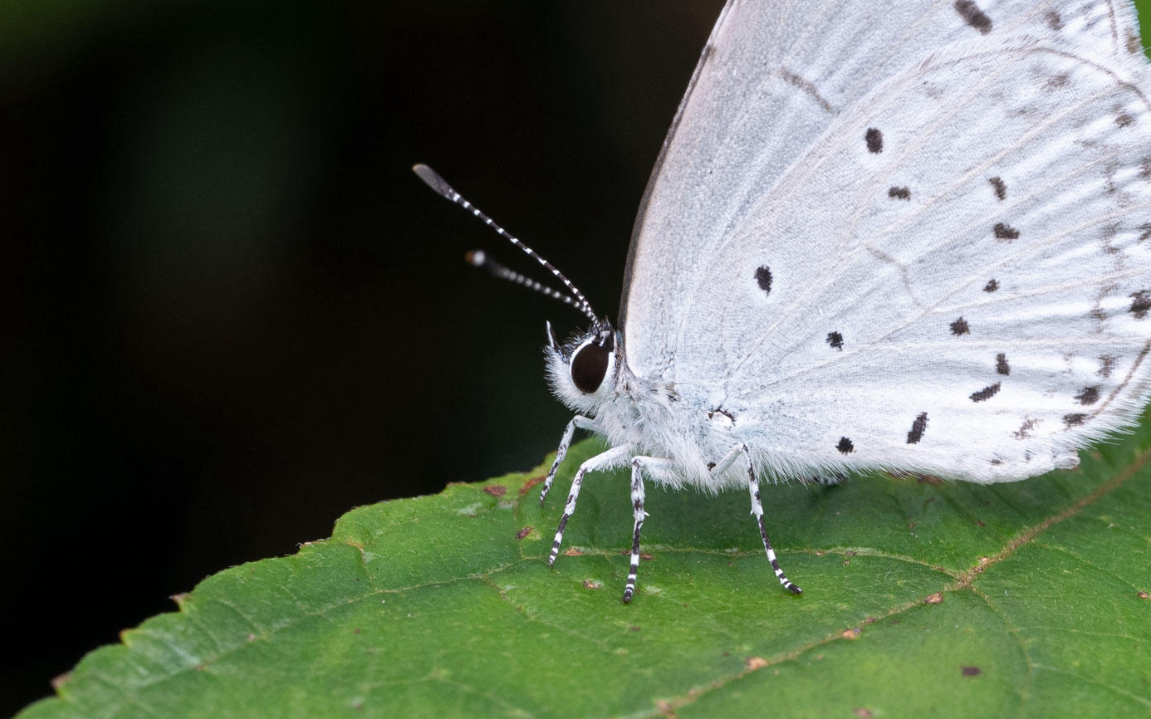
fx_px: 6054
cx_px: 870
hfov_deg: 10.8
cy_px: 181
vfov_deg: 6.8
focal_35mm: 193
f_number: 14
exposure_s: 1/200
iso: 200
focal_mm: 105
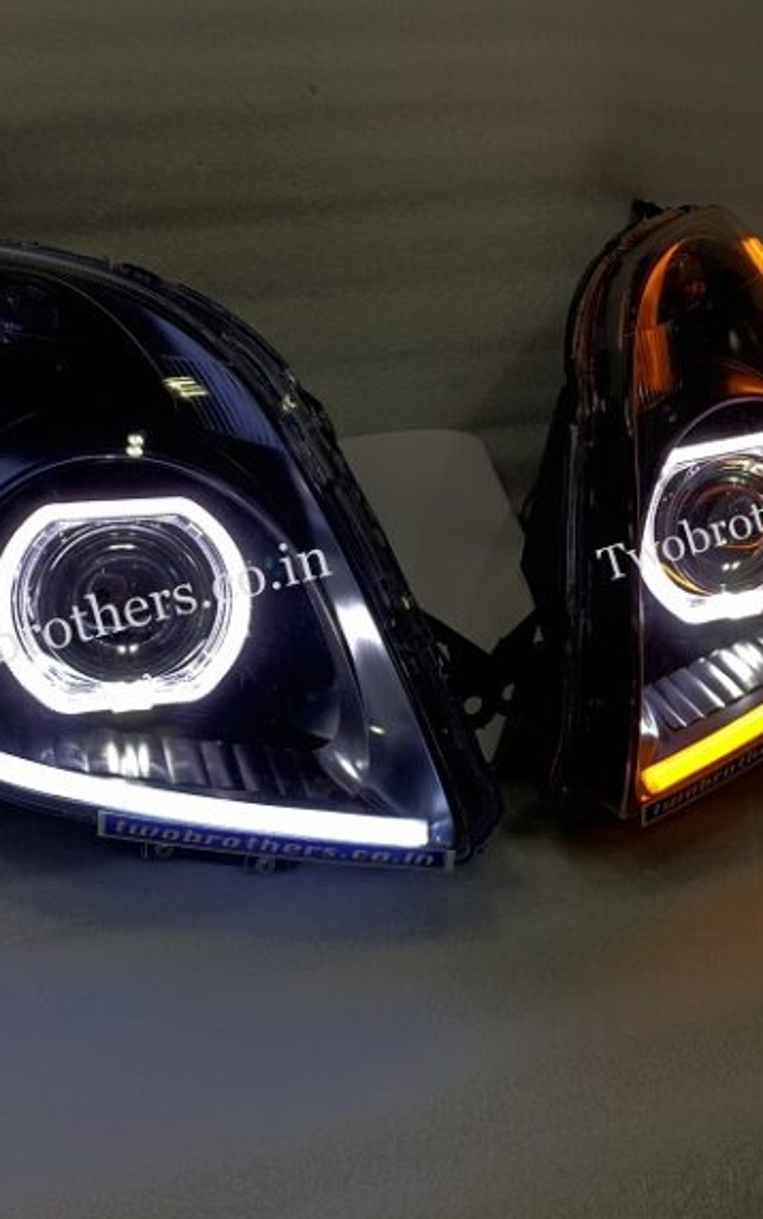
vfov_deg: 52.7
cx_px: 499
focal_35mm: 37
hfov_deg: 34.2
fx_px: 1230
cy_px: 612
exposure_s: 1/100
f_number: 1.8
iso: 25
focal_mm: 4.25
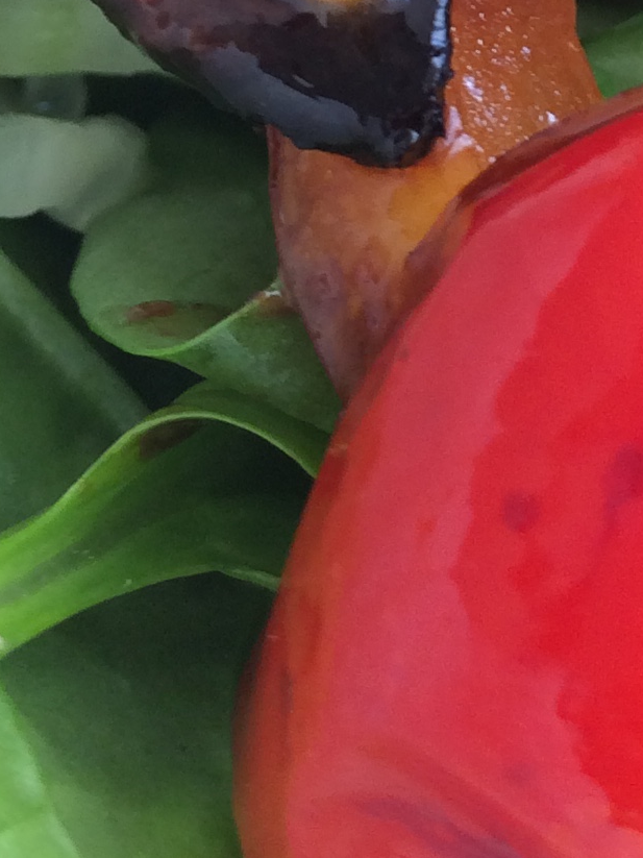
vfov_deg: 15.0
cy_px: -655
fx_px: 2849
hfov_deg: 12.1
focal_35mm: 115
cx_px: 1056
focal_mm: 4.15
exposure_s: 1/60
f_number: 2.2
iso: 32
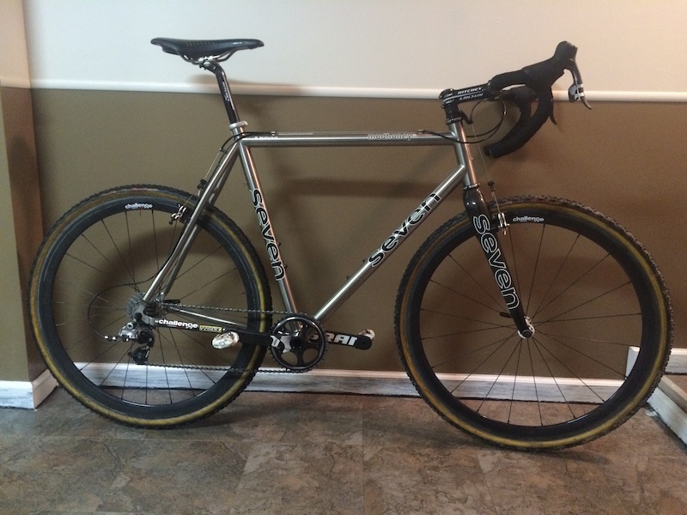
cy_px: 258
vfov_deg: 48.2
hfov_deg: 61.7
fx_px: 576
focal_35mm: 29
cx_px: 344
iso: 250
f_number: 2.2
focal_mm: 4.15
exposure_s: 1/15
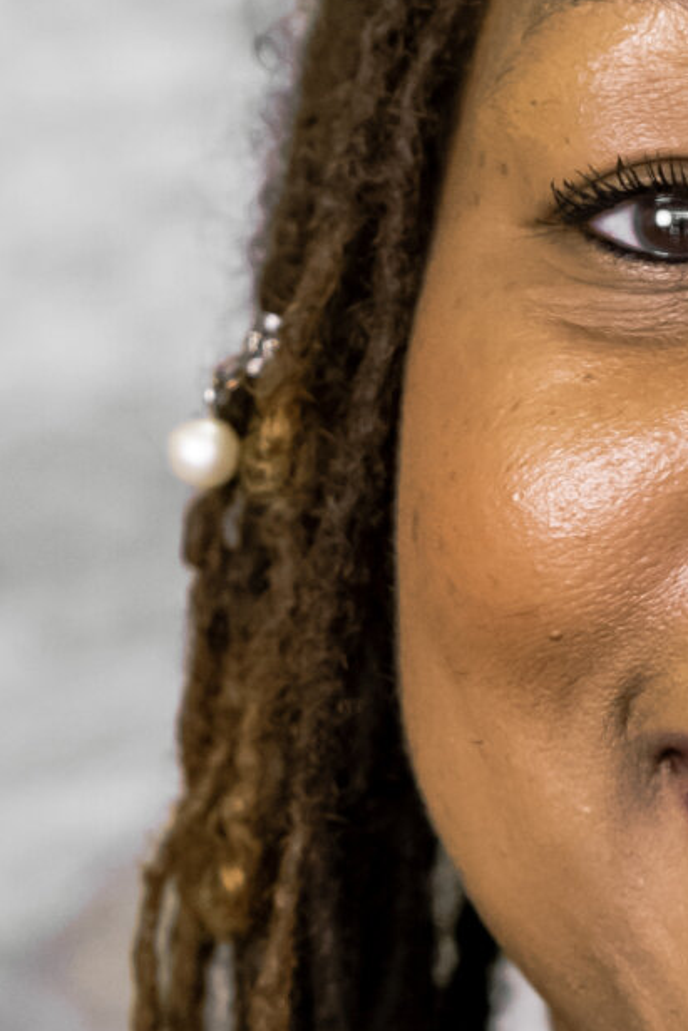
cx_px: 972
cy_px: 1034
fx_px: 10714
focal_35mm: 374
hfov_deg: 3.7
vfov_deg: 5.5
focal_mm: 60
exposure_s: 1/320
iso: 1600
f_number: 2.8
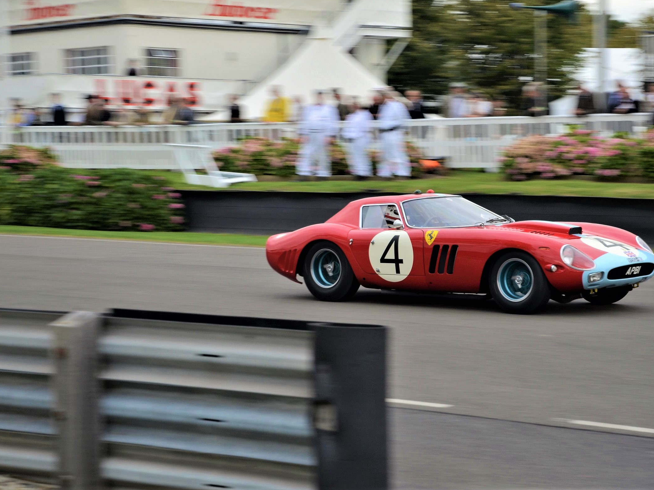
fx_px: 1927
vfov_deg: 14.5
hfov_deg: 19.3
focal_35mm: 102
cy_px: 243
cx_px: 346
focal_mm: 62
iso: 400
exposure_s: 1/320
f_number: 5.6
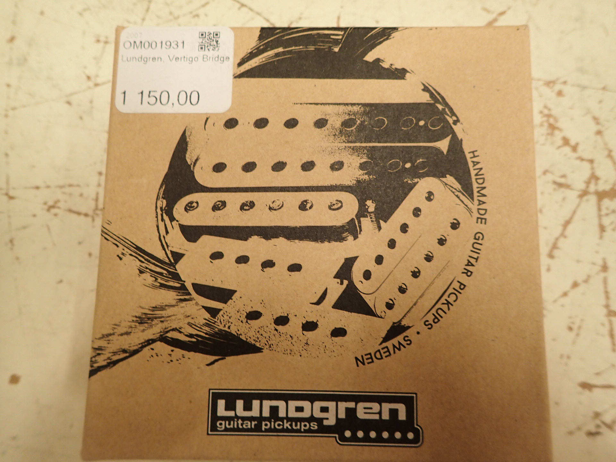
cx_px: 308
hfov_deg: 69.4
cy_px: 231
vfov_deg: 54.9
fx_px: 445
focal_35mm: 25
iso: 160
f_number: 2
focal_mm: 4.5
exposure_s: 1/60
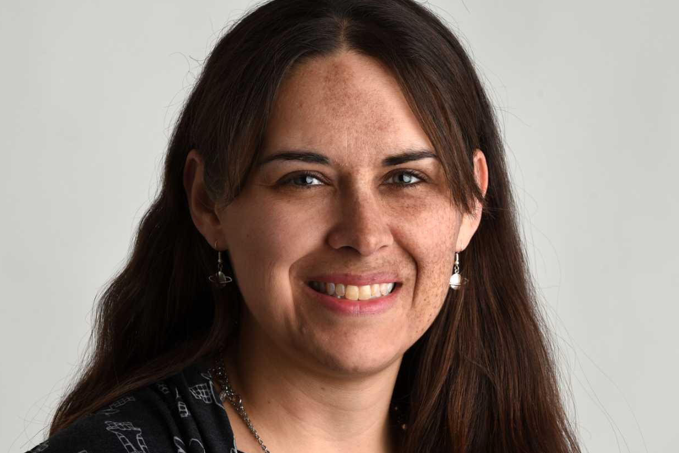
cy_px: 293
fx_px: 5357
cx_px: 352
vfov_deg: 4.8
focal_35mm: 284
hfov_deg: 7.3
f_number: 10
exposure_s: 1/160
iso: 160
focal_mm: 170
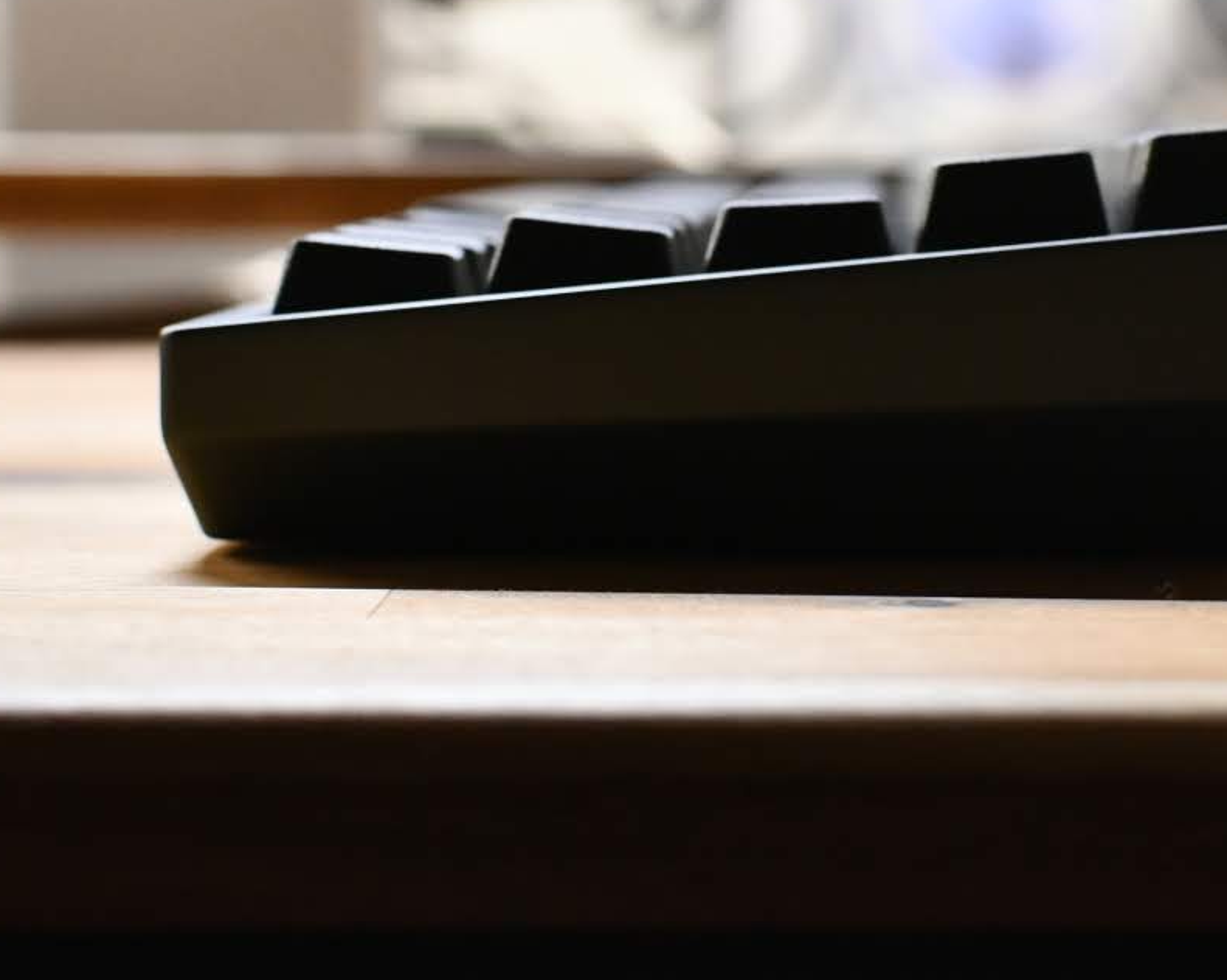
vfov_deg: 15.4
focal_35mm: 100
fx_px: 3630
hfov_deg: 19.1
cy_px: 344
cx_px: 841
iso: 2000
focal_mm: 35
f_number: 5
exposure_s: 1/80
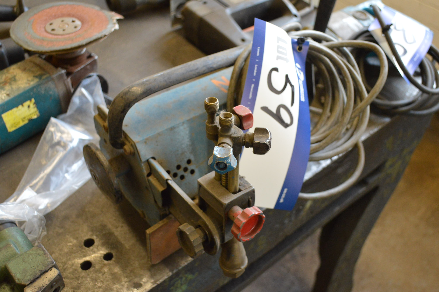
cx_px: 220
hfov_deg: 49.6
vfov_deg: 34.1
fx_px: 475
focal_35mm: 39
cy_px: 146
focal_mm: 26
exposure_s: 1/60
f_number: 4.2
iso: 1600
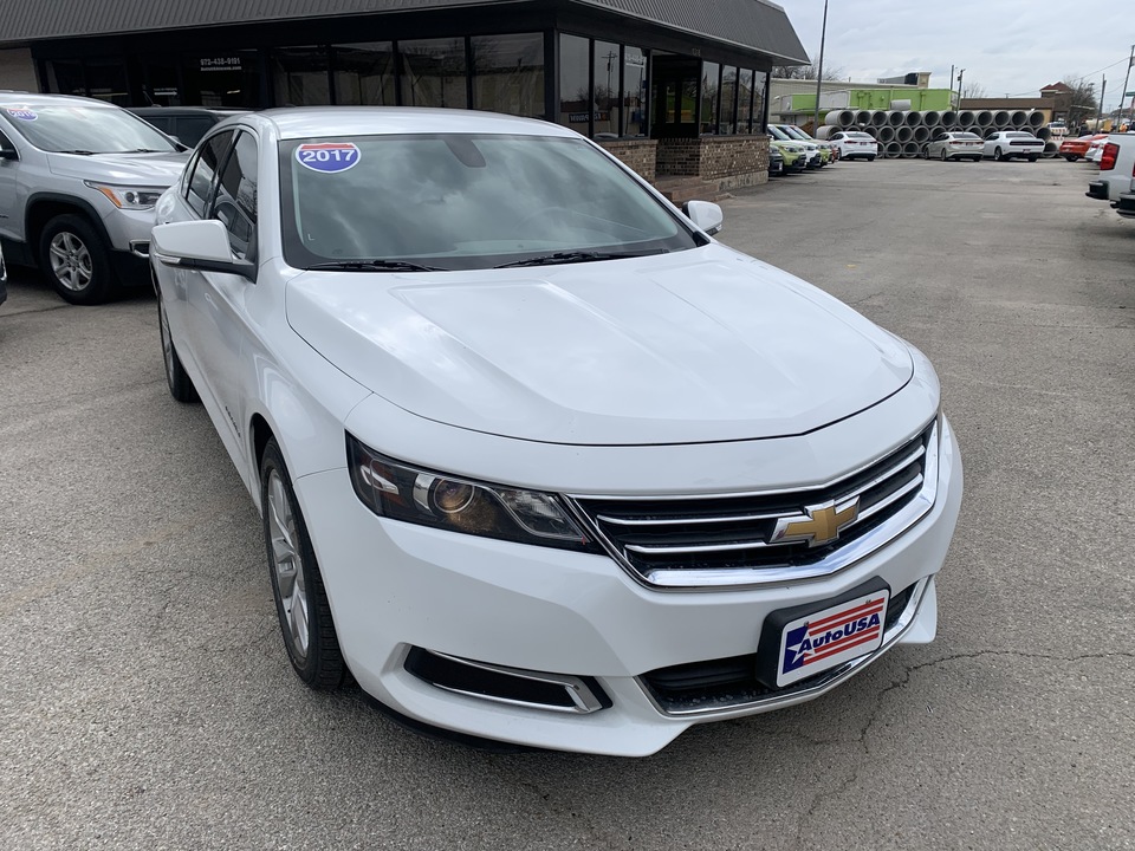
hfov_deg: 67.3
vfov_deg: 53.1
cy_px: 426
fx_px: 852
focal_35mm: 26
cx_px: 568
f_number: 1.8
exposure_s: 1/1992
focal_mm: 4.25
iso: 25
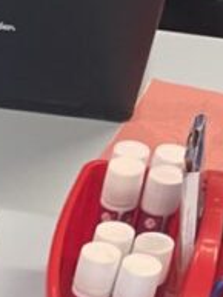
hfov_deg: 9.8
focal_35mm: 138
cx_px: -268
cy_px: 725
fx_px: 1184
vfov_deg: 11.6
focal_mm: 4.2
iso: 125
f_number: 1.6
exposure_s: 1/87
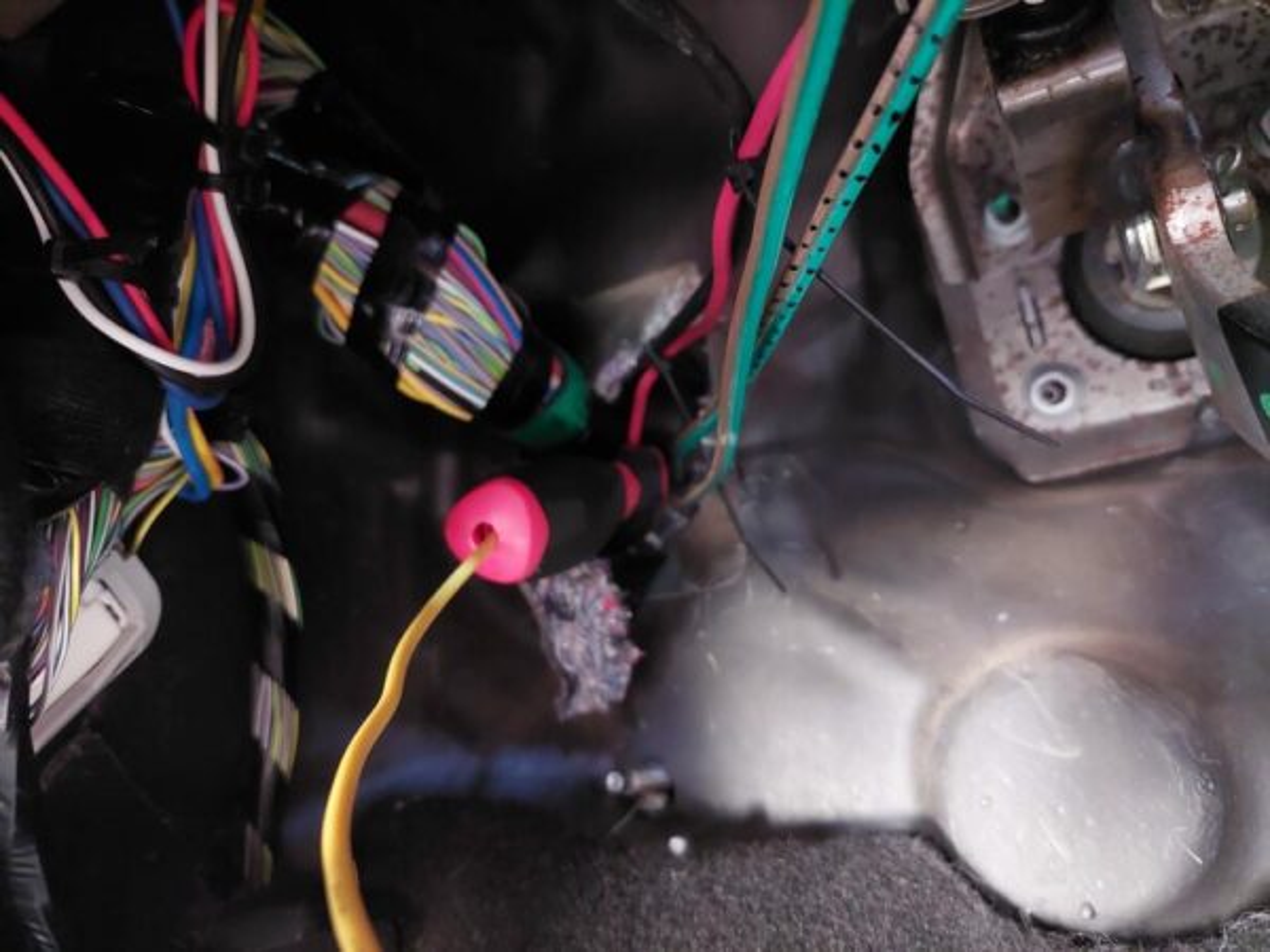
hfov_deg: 71.6
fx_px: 881
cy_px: 476
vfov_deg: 56.8
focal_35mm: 24
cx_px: 635
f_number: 1.8
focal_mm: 5.23
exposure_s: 1/8
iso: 2000
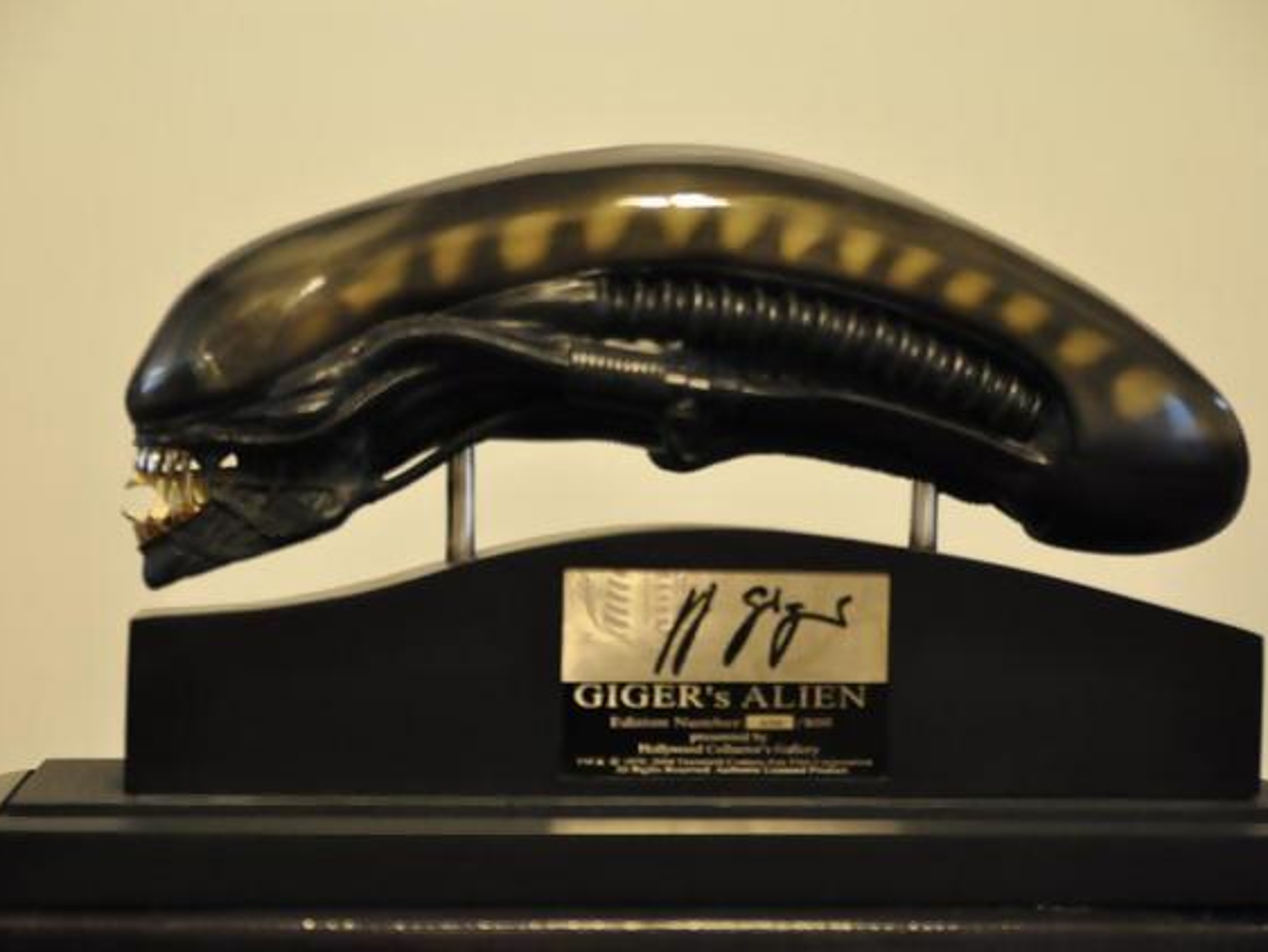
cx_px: 641
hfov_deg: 23.8
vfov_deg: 18.0
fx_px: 3005
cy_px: 475
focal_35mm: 82
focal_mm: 50
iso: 900
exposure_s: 1/30
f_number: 2.8
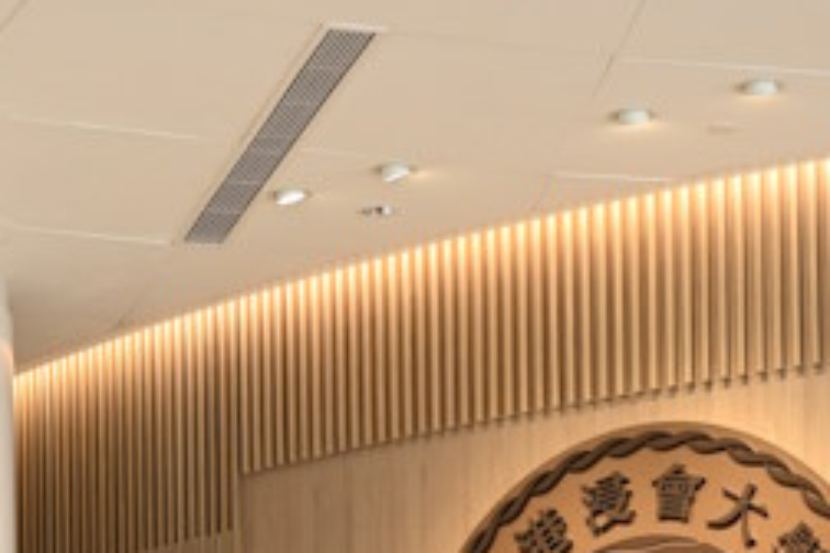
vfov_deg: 9.7
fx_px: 3066
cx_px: 290
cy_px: 1063
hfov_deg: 15.4
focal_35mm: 133
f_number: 4.5
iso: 200
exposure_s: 1/60
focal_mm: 33.5
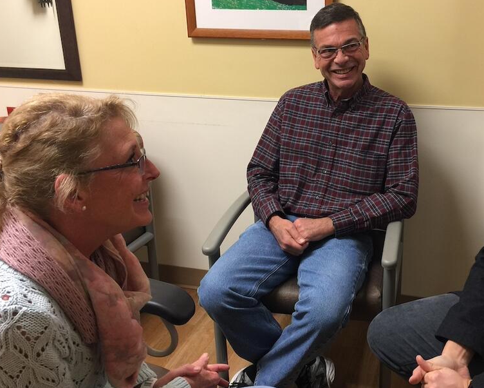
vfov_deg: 36.5
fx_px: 587
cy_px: 194
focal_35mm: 41
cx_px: 322
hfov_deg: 44.1
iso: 40
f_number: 2.2
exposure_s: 1/15
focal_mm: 4.15
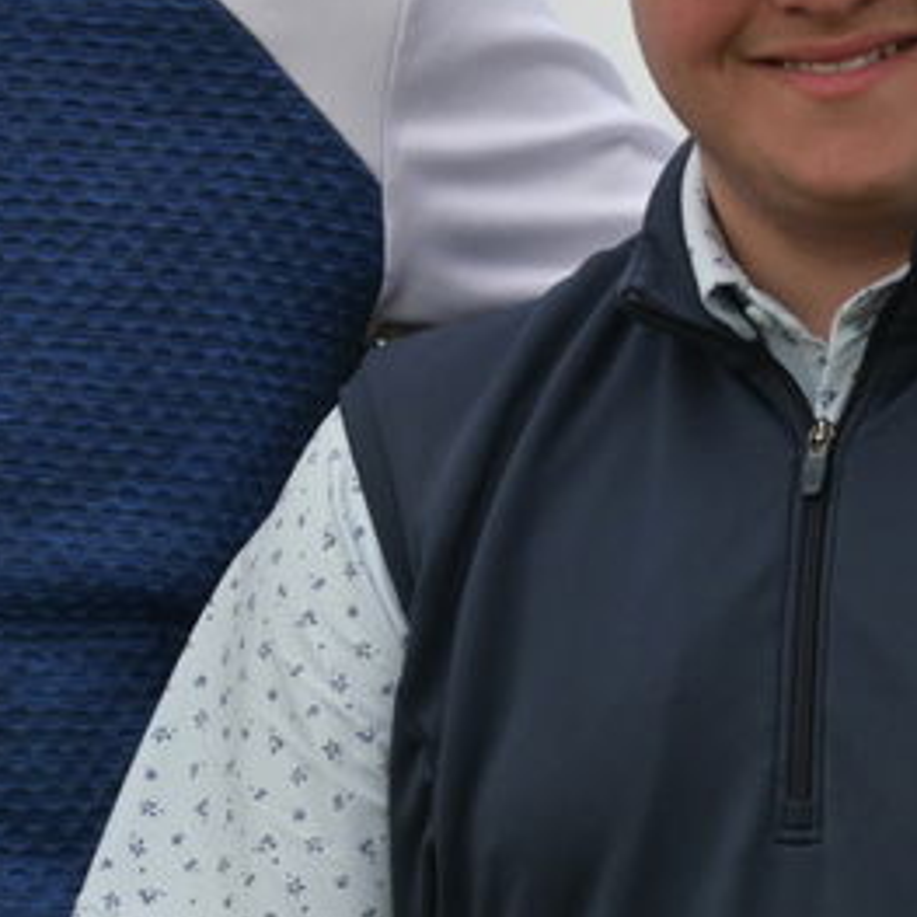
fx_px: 39112
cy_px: 323
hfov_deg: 1.3
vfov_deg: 1.3
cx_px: 31
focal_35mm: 1305
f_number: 6.3
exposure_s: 1/250
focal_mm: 210
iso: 100
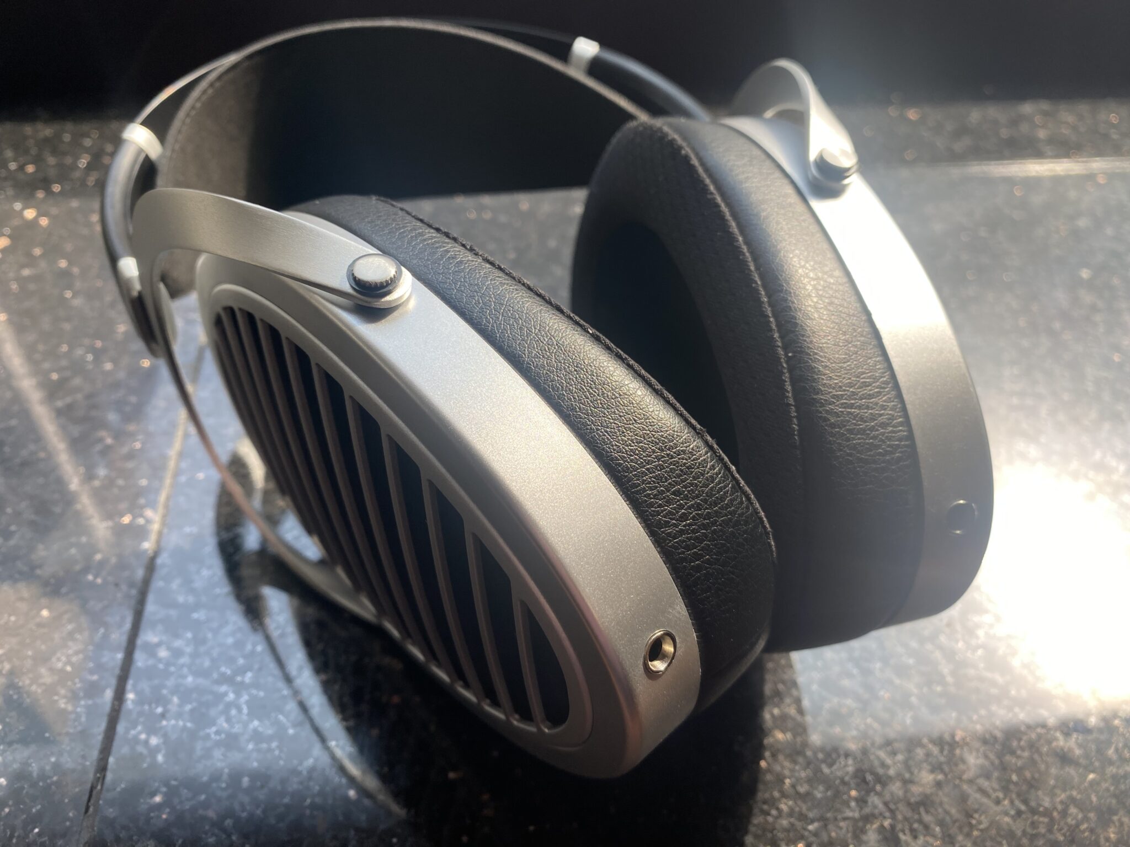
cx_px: 565
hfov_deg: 67.3
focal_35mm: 26
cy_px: 424
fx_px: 849
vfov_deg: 53.1
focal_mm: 4.25
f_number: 1.8
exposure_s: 1/426
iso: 32
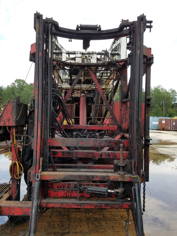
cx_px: 88
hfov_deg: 53.1
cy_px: 118
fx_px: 177
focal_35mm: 26
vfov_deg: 67.3
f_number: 1.7
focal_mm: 4.2
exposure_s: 1/524
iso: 50
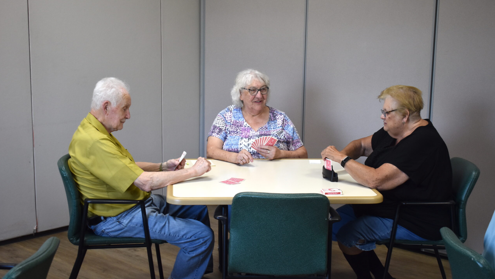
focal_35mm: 57
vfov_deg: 21.1
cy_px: 152
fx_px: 748
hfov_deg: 36.6
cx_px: 248
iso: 800
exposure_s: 1/125
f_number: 4.8
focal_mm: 36
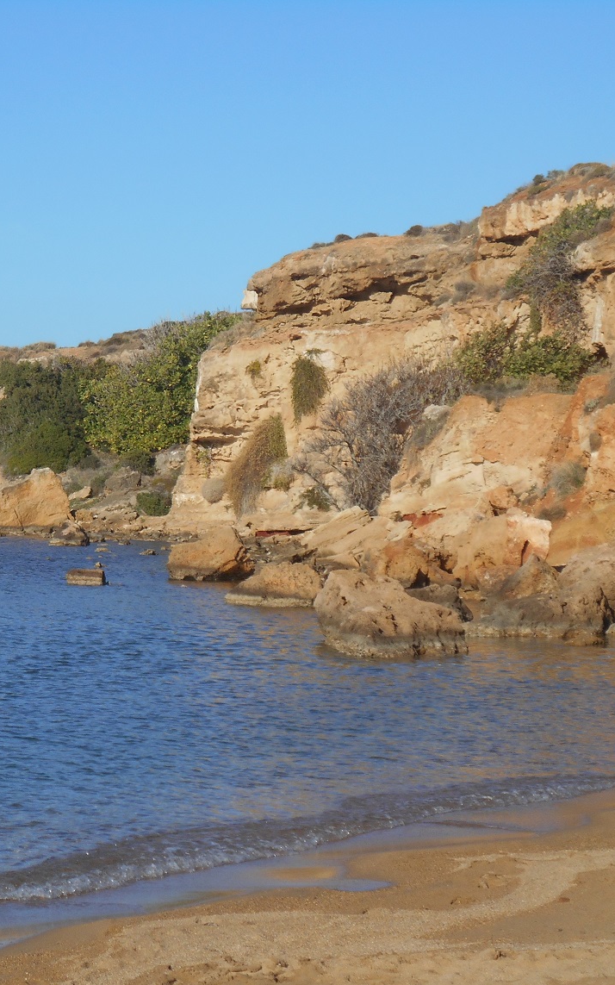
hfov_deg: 11.9
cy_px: 498
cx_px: 16
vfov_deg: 19.1
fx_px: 2924
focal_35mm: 109
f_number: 5.8
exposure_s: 1/640
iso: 80
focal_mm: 13.5
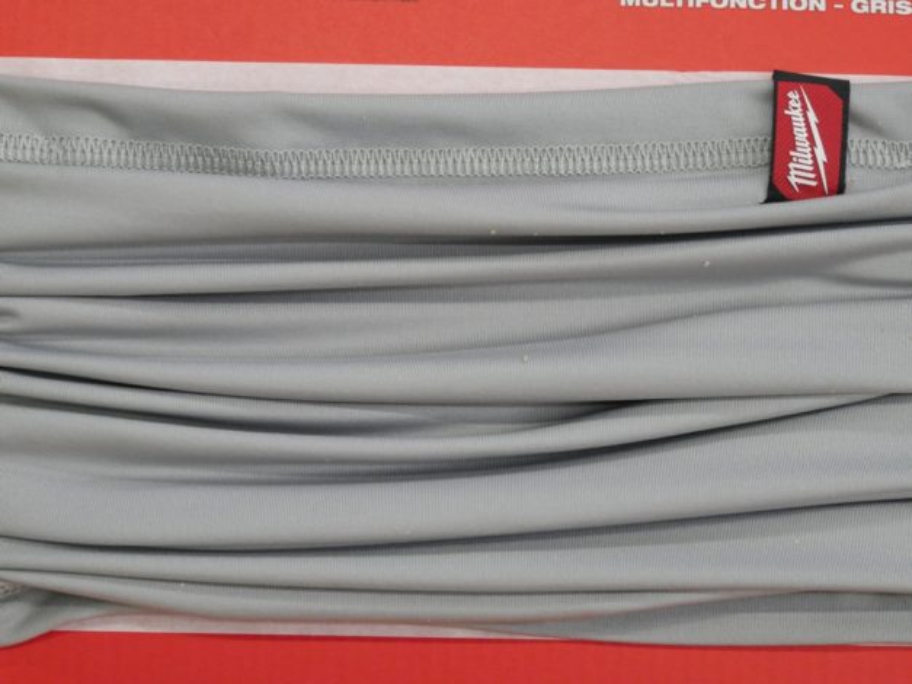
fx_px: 2898
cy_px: 342
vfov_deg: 13.5
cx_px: 456
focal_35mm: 110
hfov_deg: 17.9
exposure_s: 1/200
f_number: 5.1
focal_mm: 55
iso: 3200
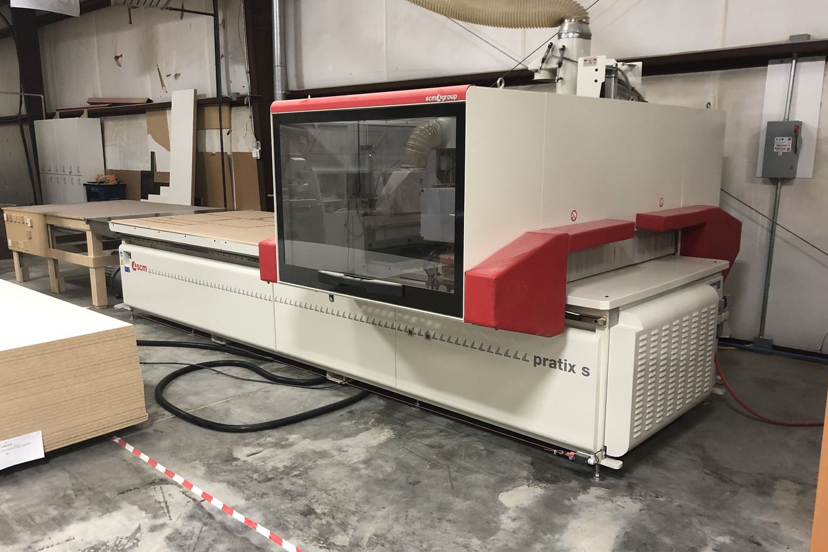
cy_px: 291
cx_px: 409
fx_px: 690
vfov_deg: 43.6
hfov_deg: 61.9
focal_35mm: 30
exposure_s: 1/15
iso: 50
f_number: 1.8
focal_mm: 3.99
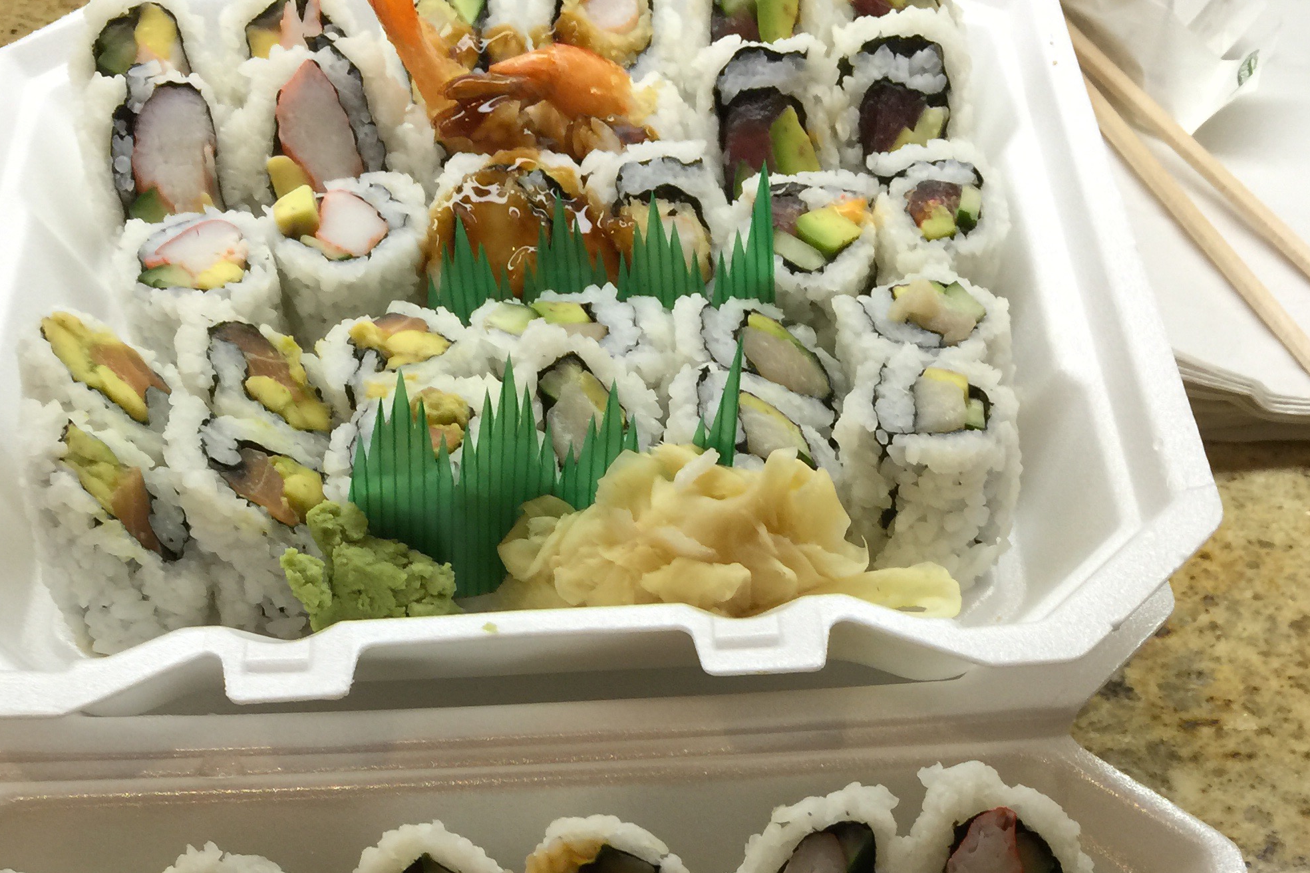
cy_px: 1045
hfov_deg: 39.5
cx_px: 563
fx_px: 1819
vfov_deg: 24.5
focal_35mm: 50
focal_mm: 4.15
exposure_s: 1/30
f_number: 2.2
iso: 32
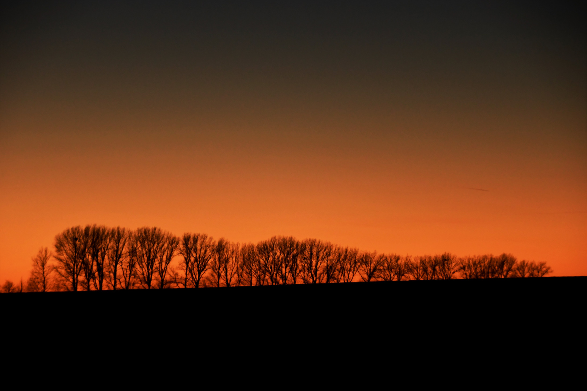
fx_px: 2568
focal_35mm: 158
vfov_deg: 8.7
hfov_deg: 13.0
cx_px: 294
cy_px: 196
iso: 640
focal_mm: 105
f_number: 5.6
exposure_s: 1/100
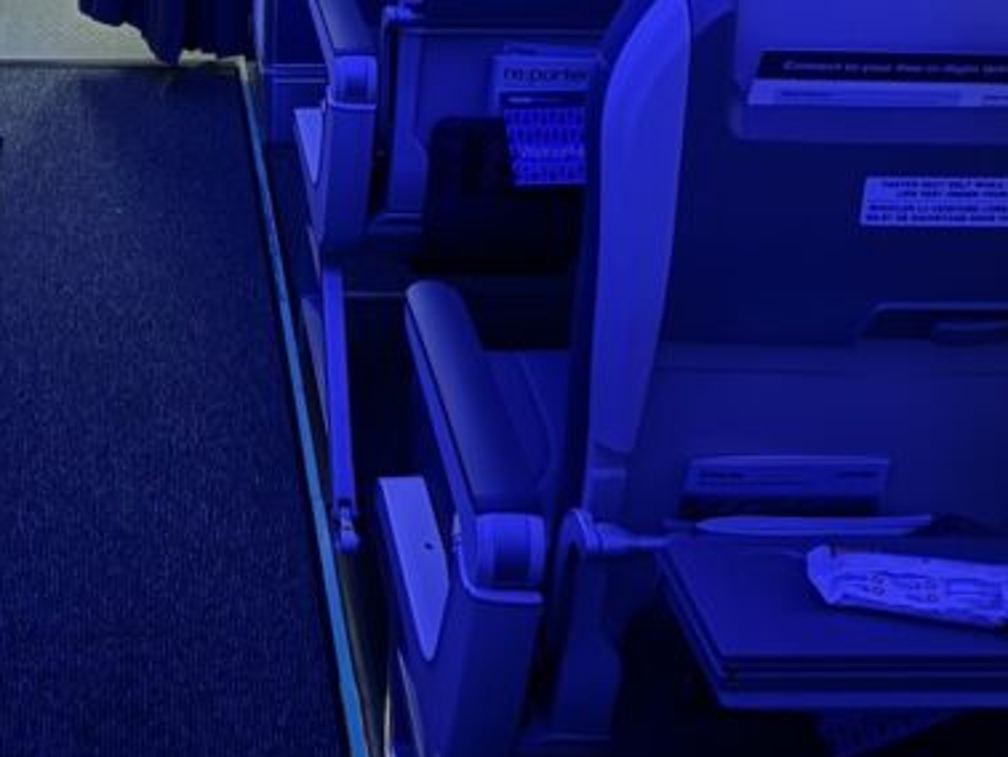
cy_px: -213
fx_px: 1894
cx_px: 77
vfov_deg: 20.7
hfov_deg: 28.5
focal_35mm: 65
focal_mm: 6.86
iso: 1000
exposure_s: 1/9
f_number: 1.78
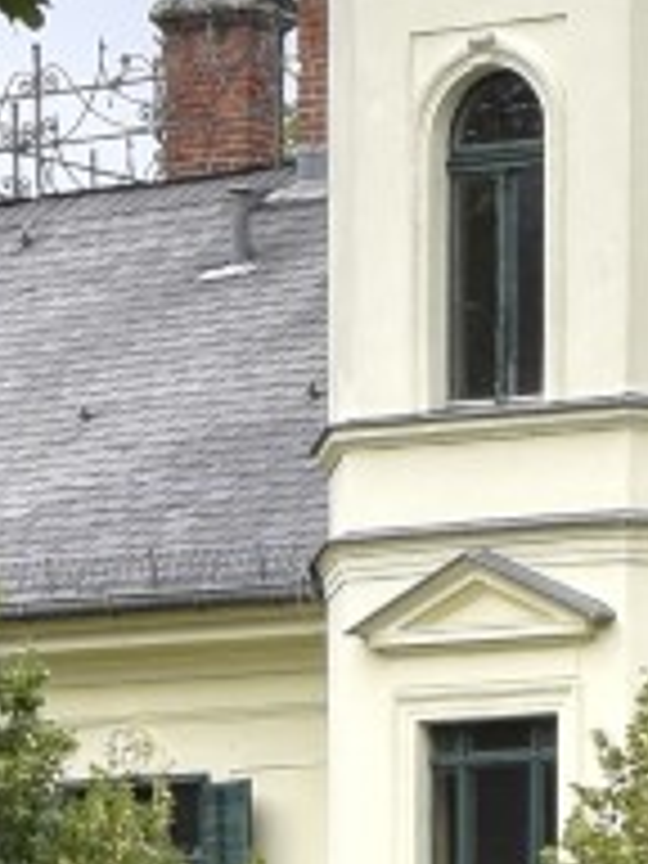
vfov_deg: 5.7
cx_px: 1400
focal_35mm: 341
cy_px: 1746
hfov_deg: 4.3
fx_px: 8511
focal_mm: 28
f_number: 8
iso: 200
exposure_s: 1/250
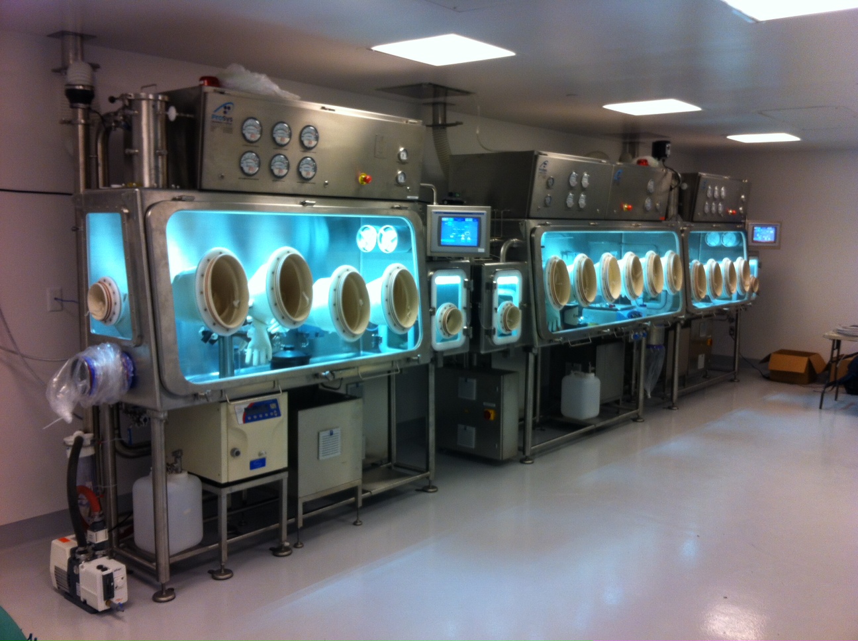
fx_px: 866
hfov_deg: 52.7
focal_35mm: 35
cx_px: 429
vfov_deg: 40.6
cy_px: 320
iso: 80
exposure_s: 1/20
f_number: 2.8
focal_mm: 3.85
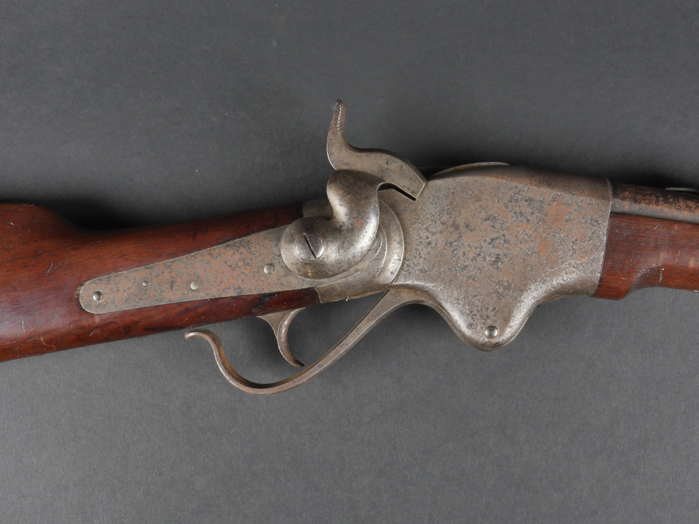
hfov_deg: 44.8
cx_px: 350
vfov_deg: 34.3
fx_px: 848
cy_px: 262
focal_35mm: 42
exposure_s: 1/160
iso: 200
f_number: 16
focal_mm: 21
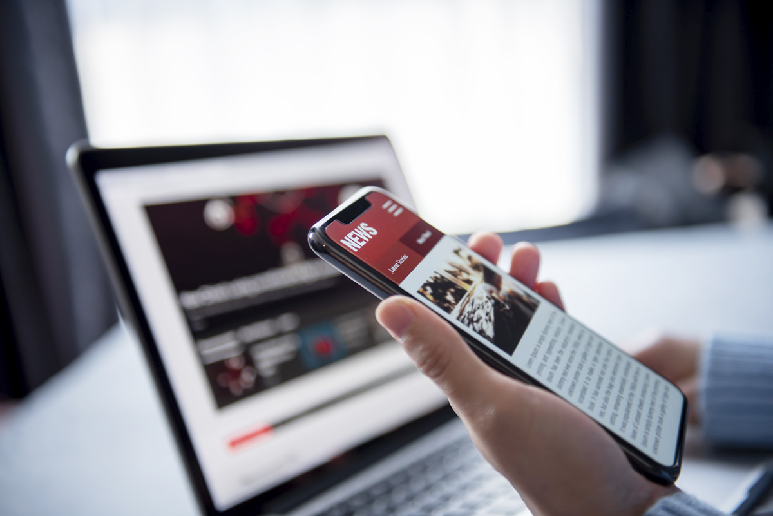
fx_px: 1181
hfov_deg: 36.2
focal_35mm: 55
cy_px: 258
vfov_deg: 24.6
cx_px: 386
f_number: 2.8
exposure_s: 1/80
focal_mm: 55
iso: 320
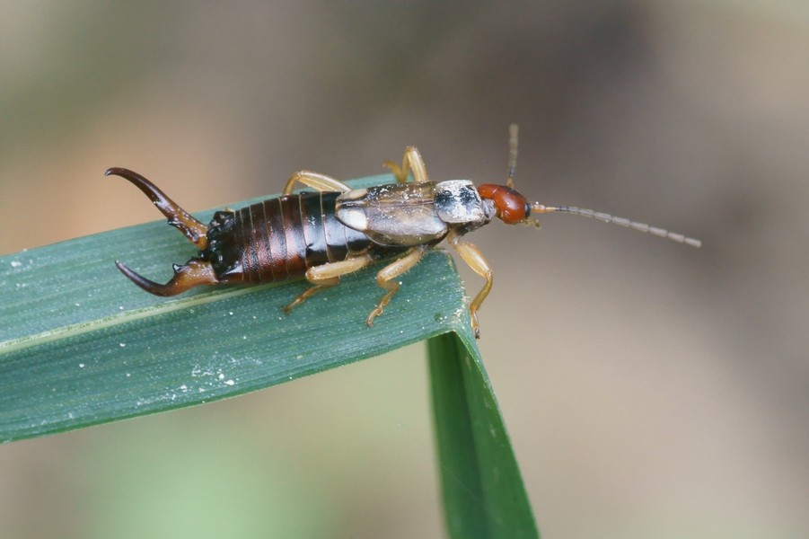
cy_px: 270
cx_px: 404
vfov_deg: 8.7
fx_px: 3538
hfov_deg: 13.0
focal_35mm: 158
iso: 800
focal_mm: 105
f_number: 9
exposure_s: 1/80
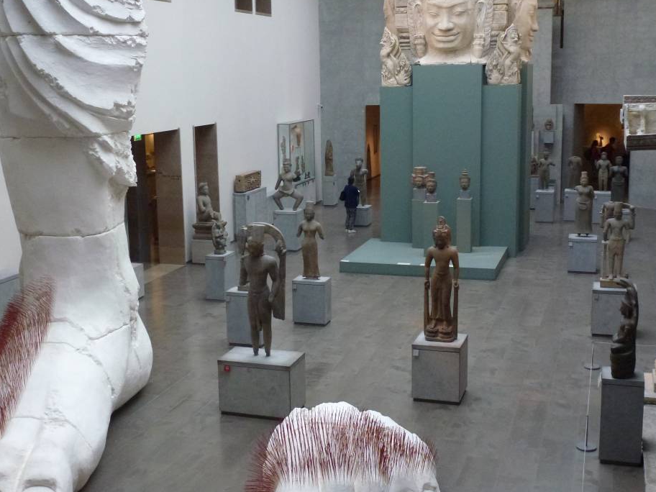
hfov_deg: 42.1
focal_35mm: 45
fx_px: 853
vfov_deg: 32.2
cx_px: 318
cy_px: 237
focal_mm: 6.8
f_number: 3.8
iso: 400
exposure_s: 1/60
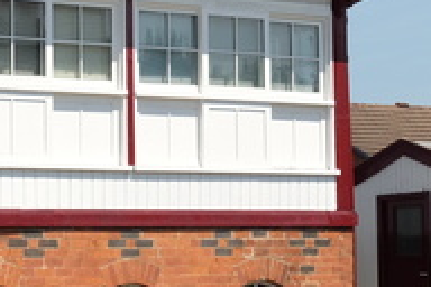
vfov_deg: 7.7
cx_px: 117
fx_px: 2119
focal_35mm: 177
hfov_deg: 11.6
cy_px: 2
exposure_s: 1/450
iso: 200
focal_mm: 28.9
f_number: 6.4
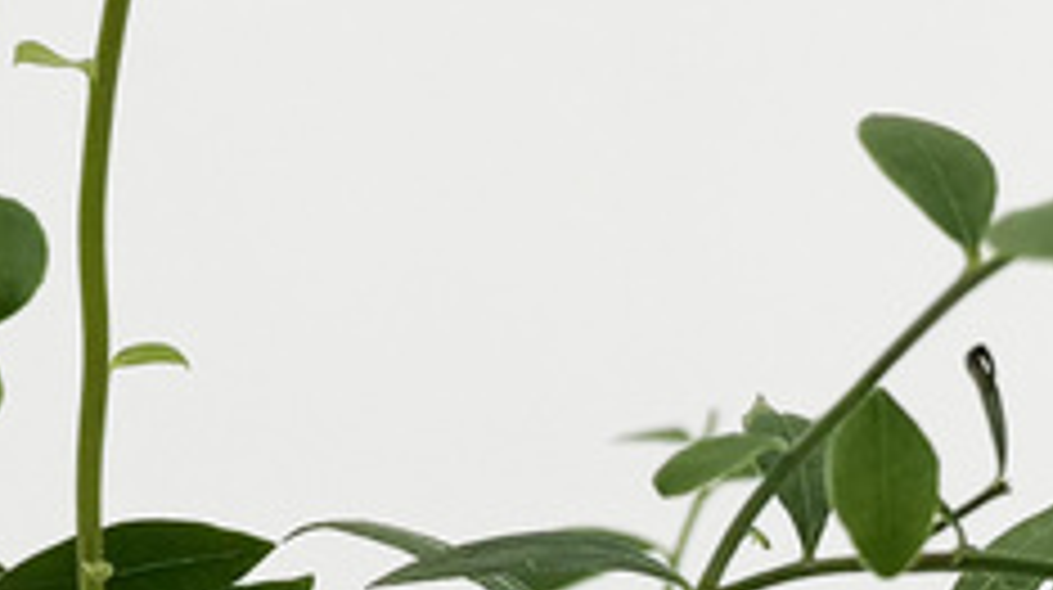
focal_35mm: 161
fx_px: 4490
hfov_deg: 13.4
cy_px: 446
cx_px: 556
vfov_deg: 7.5
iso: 80
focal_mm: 6.76
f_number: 1.78
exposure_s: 1/707
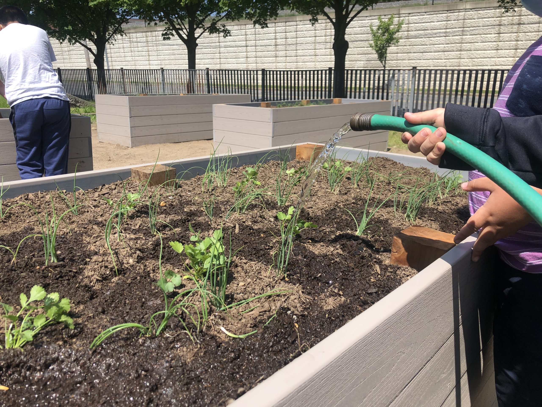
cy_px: 204
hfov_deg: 63.4
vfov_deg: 49.7
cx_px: 271
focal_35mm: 28
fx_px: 438
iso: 20
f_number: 1.8
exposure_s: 1/1143
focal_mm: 3.99
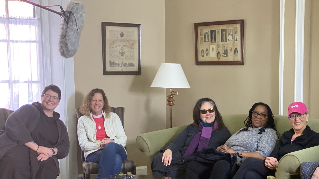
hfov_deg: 26.3
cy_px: 155
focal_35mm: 80
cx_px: 222
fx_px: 677
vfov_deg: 15.0
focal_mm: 6
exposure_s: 1/40
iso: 125
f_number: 2
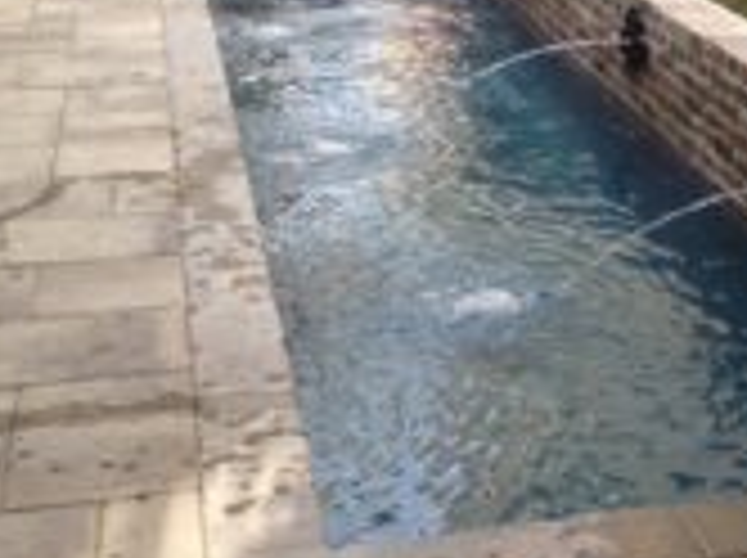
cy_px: 236
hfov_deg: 25.9
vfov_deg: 19.8
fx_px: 1595
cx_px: 594
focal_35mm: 74
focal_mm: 4.28
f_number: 2.4
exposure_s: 1/186
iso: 50
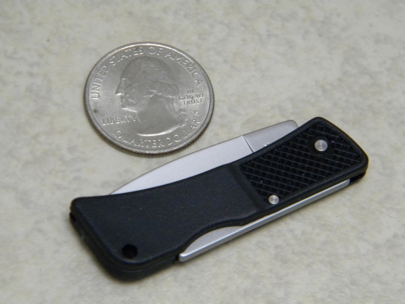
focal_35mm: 148
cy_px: 152
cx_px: 202
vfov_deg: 10.0
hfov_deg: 13.3
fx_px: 1732
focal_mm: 26.8
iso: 400
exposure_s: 1/20.7
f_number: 5
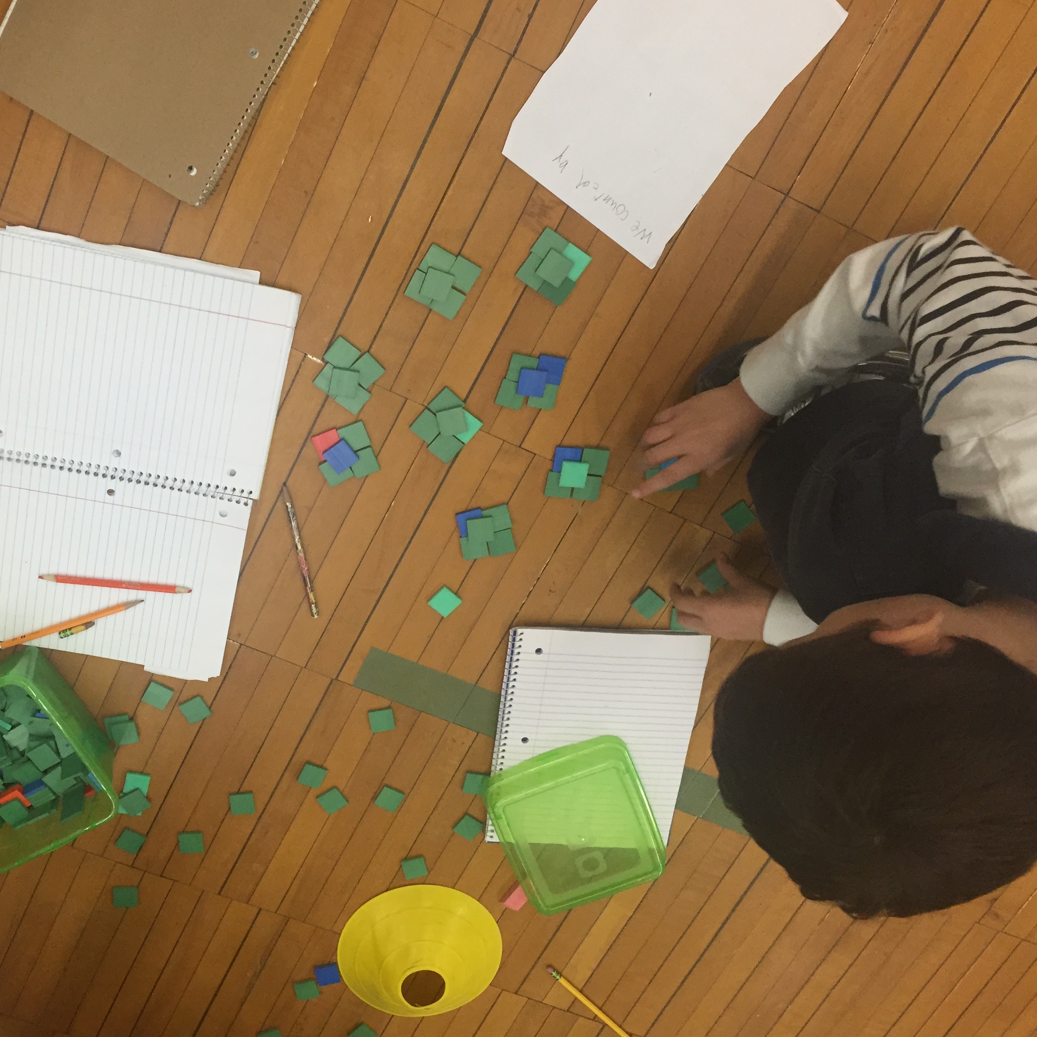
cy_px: 514
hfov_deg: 46.7
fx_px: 1186
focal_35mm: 35
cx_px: 374
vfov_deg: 47.2
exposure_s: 1/30
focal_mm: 4.15
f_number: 2.2
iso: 50
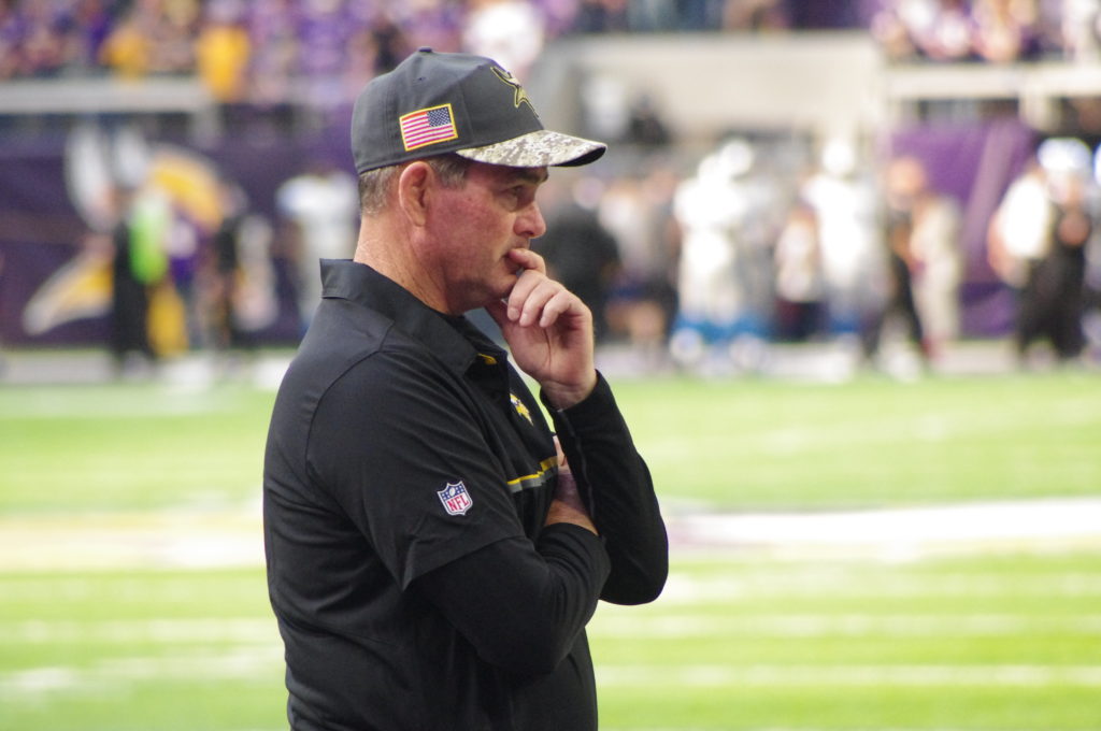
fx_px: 13745
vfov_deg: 3.0
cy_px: 366
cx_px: 550
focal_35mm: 450
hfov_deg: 4.6
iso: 3200
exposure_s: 1/500
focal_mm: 300
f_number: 6.7
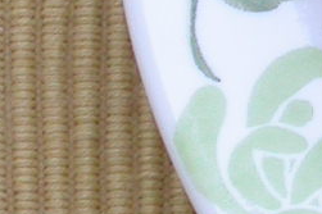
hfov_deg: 3.0
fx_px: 5989
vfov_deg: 2.0
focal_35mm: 670
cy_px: -129
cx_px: 853
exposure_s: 1/116
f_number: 4
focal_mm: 20.9
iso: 100
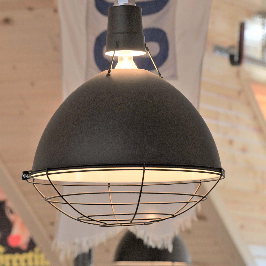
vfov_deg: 7.5
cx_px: 133
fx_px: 2034
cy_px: 102
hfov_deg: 7.5
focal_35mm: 234
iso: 1250
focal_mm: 122
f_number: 8
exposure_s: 1/60
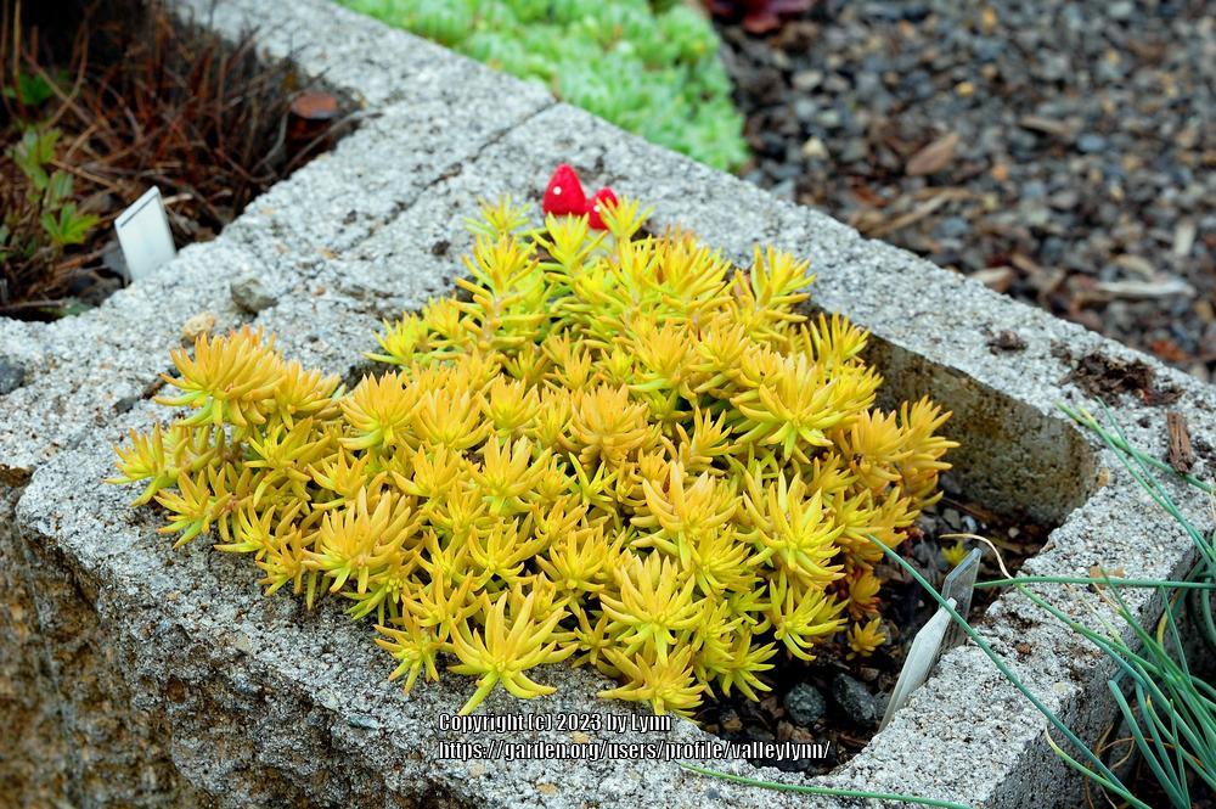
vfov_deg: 19.7
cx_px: 608
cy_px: 404
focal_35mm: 69
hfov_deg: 29.3
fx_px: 2329
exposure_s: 1/160
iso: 200
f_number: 10
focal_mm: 46
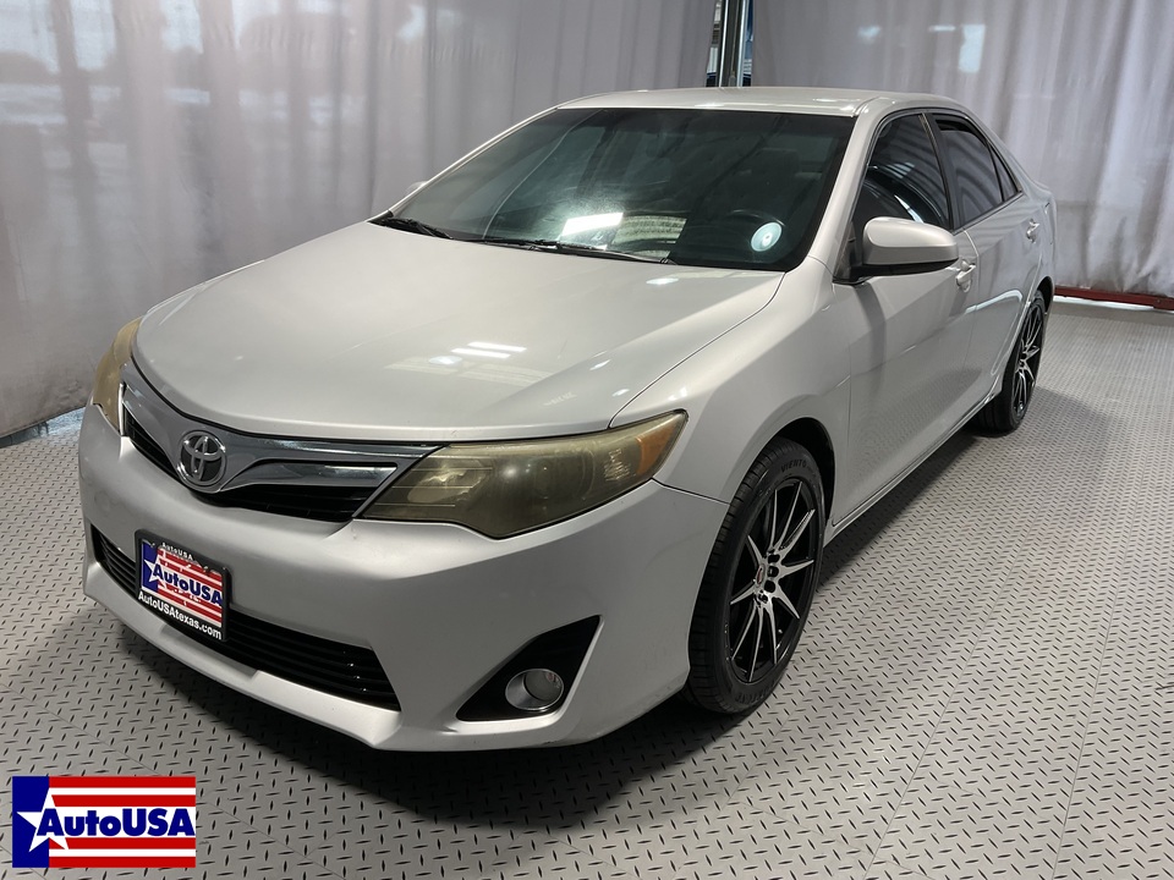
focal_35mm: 29
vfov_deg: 48.2
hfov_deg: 61.7
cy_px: 440
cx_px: 587
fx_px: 984
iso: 32
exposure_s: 1/120
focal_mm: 3
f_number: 1.8
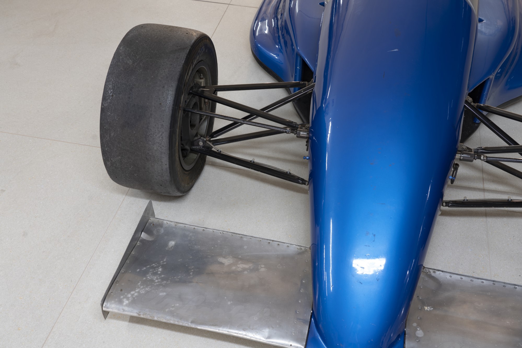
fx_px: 580
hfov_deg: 48.4
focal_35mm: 40
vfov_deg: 33.4
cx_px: 261
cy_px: 174
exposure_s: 4
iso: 50
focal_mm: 40
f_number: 8
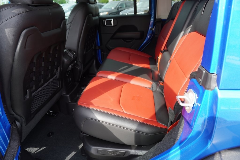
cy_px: 80
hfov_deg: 73.7
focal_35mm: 24
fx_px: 160
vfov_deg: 53.1
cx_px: 120
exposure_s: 1/60
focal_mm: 16
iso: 100
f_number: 4
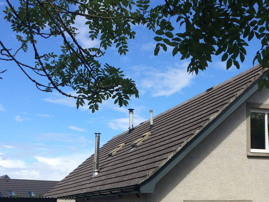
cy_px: 197
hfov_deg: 32.1
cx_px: 159
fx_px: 466
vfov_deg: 23.5
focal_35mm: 60
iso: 32
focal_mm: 4.15
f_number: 2.2
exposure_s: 1/1866
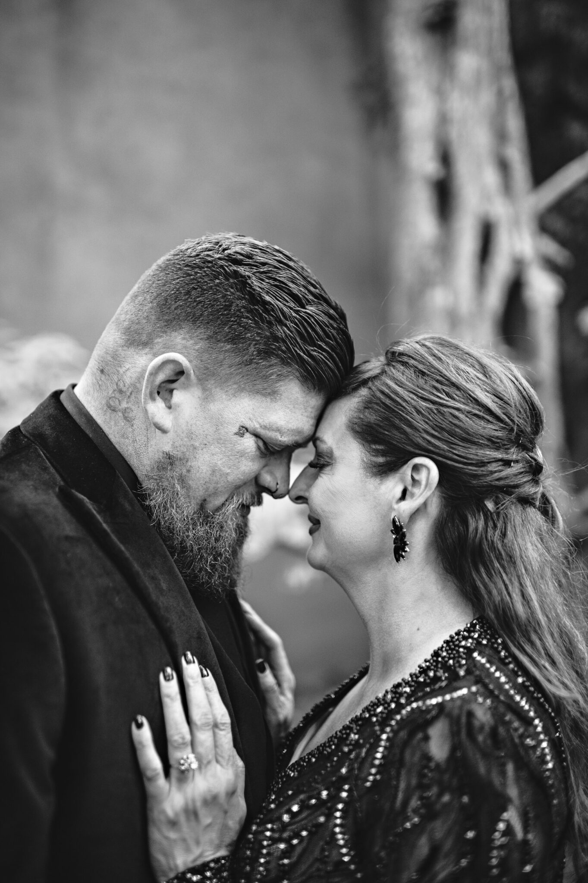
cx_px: 294
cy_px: 442
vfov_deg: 54.5
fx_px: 858
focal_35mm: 35
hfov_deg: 37.8
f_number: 1.4
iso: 640
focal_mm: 35
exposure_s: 1/1000
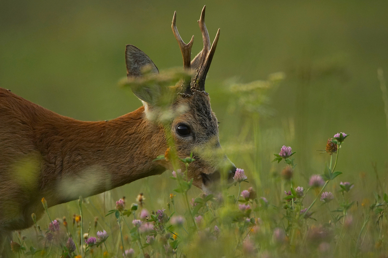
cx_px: 194
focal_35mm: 900
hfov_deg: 2.3
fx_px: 9699
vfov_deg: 1.5
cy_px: 129
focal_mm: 600
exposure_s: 1/320
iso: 500
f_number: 6.3
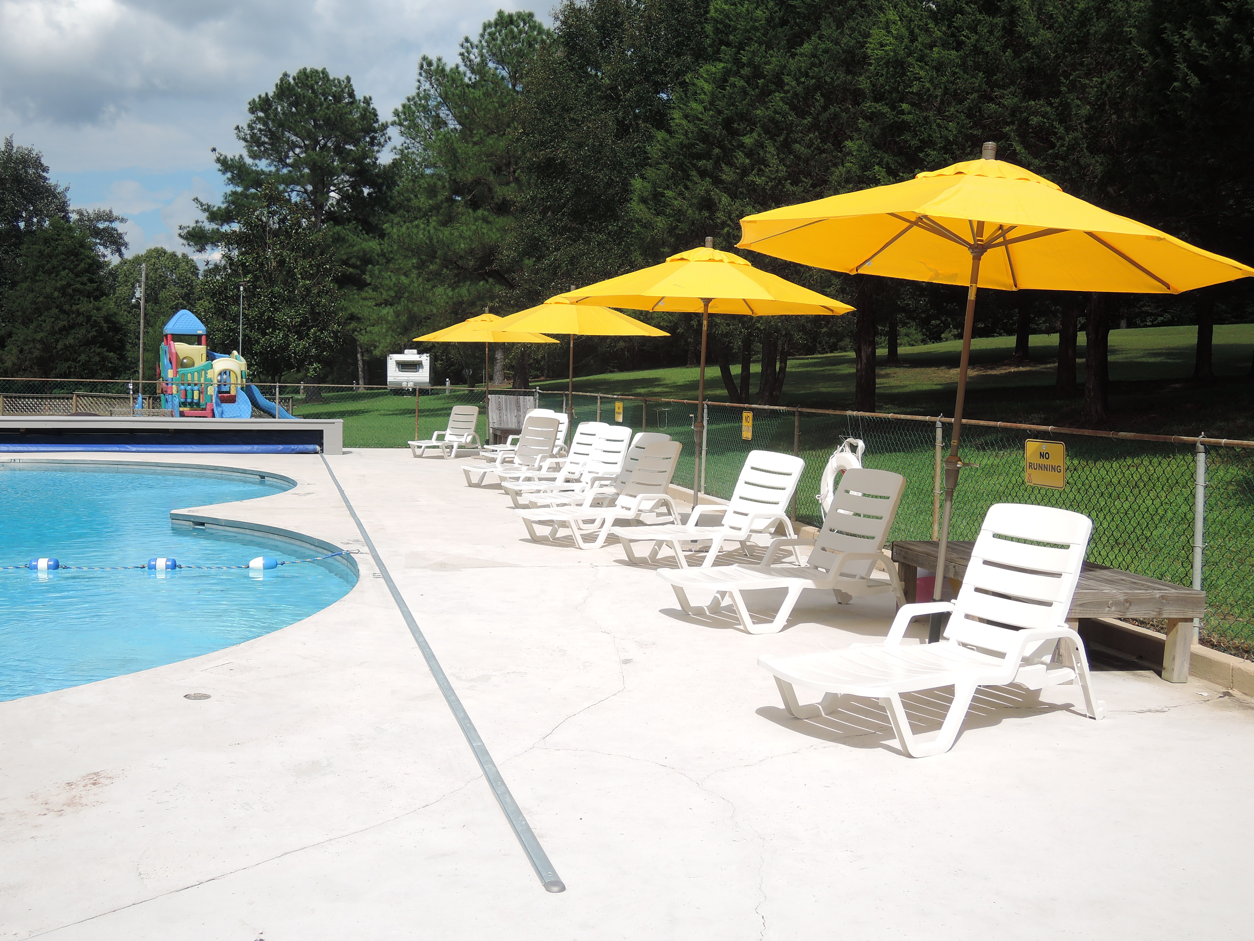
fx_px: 1268
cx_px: 627
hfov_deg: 52.6
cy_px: 470
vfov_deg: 40.7
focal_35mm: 35
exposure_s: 1/125
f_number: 3.5
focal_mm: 7.5
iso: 80
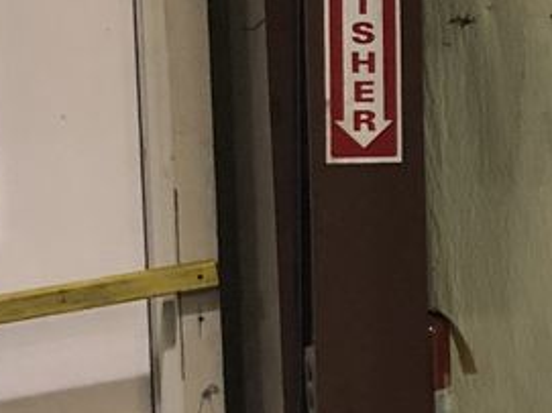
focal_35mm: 146
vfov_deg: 10.1
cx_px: 1048
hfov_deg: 12.2
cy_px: 309
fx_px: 2327
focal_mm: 3.99
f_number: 1.8
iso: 100
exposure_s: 1/13
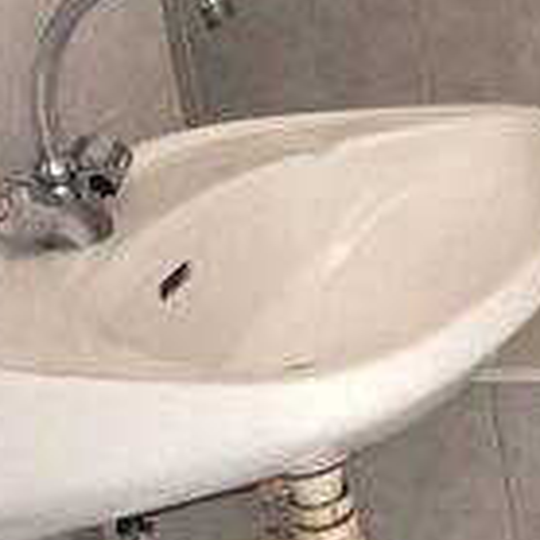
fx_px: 1712
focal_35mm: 97
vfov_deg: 17.7
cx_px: 614
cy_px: 68
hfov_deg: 17.3
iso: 250
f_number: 2.2
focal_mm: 4.15
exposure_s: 1/17
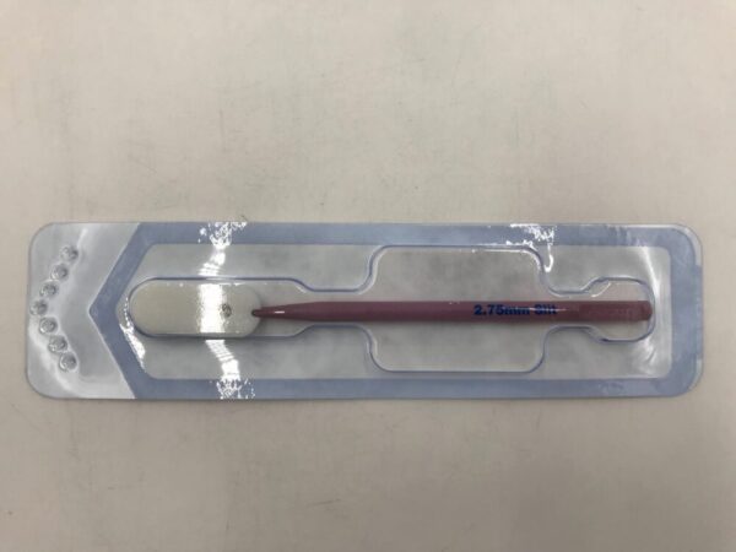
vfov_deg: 49.7
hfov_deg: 63.4
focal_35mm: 28
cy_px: 276
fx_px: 595
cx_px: 368
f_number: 1.8
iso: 20
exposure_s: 1/158
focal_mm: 3.99
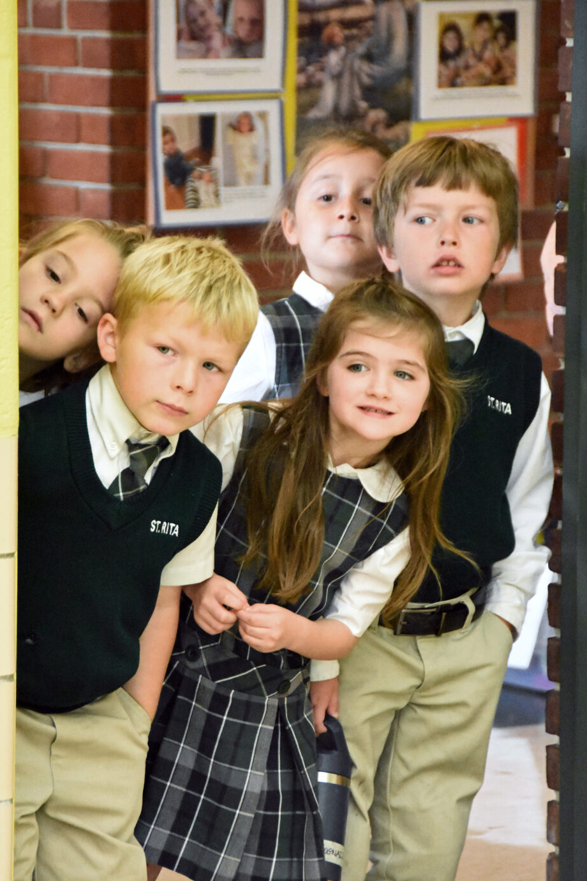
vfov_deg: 11.0
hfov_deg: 7.3
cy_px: 465
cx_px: 265
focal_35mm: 187
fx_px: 4573
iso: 11400
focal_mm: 112
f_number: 5.3
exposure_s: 1/320
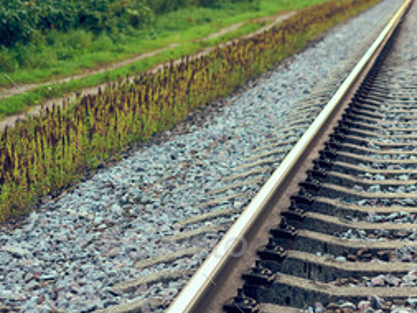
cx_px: 415
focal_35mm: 112
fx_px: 1350
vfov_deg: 13.0
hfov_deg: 17.2
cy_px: 322
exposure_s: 1/80
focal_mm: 50
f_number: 2.5
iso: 320
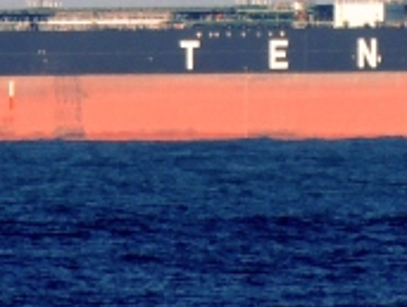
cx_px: 350
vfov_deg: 0.5
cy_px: -119
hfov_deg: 0.6
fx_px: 38505
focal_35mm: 3268
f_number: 5
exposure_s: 1/640
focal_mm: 124.8
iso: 100
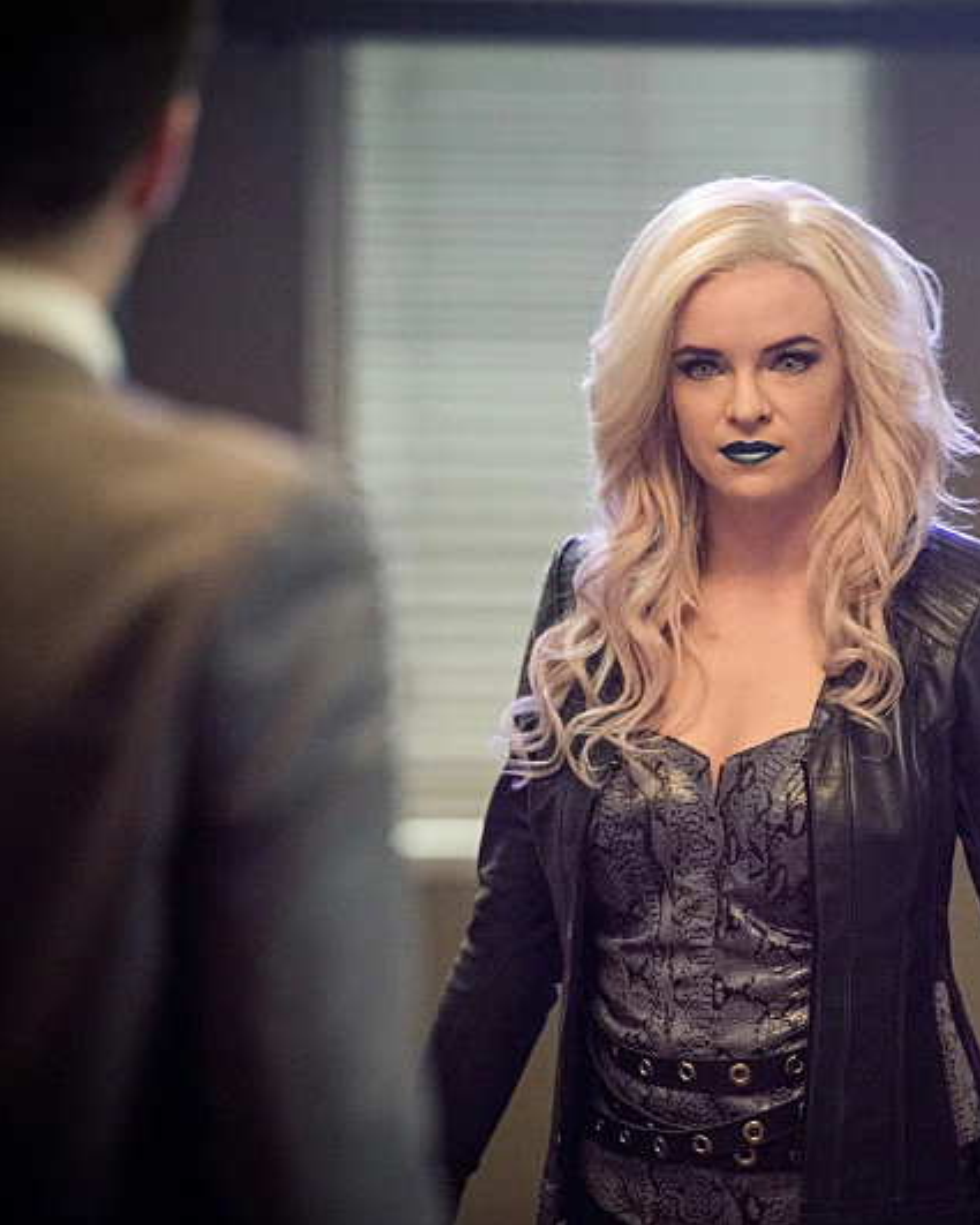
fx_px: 10257
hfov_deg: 5.5
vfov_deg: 6.8
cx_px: 844
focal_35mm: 283
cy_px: 614
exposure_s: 1/100
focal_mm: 200
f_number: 2.8
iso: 3200
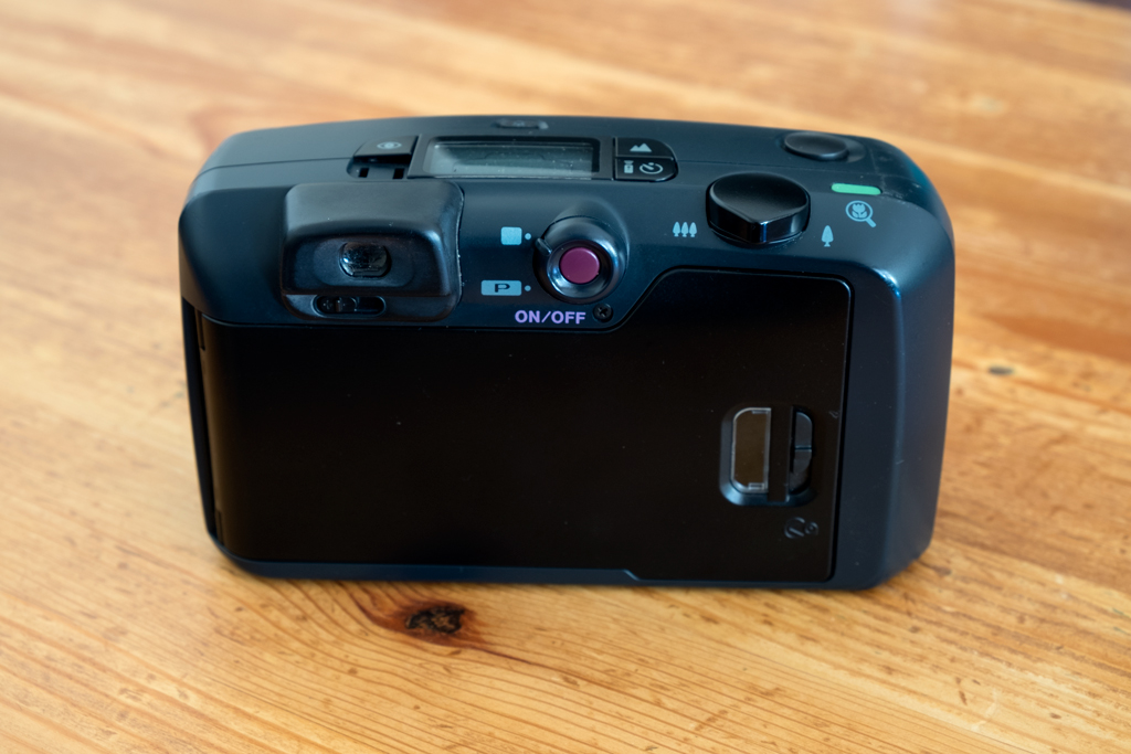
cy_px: 377
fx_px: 2105
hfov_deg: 30.1
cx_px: 566
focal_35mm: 67
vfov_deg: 20.3
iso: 400
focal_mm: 44.4
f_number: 9
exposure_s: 4
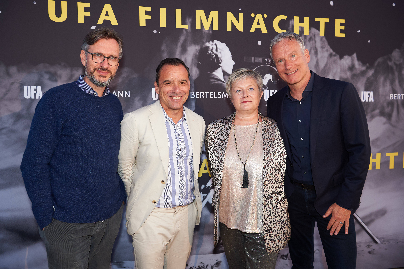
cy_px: 132
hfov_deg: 58.7
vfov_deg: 41.1
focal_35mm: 32
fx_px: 359
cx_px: 204
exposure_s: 1/125
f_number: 6.3
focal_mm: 31
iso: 640
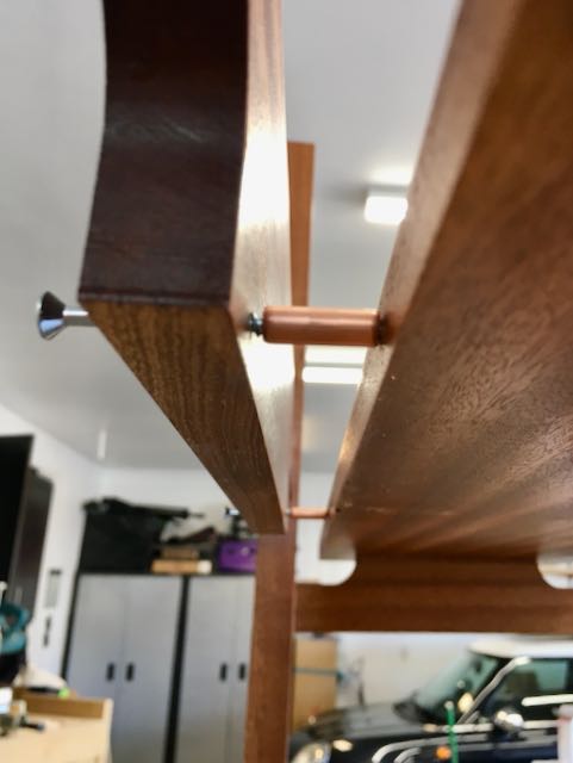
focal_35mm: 29
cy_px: 382
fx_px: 639
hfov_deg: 48.3
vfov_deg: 61.6
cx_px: 286
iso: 32
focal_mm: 4.15
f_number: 2.2
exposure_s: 1/30
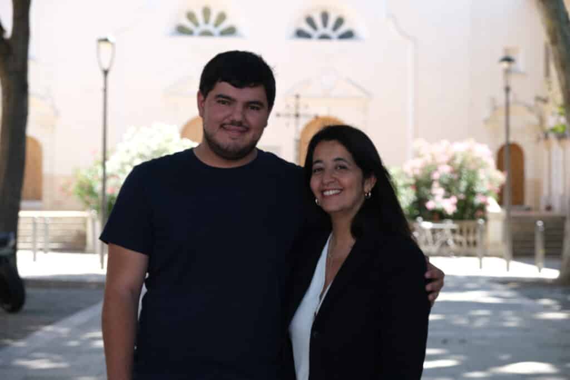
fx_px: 1314
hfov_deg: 24.5
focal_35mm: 83
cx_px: 285
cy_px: 190
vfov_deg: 16.5
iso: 160
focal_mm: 55
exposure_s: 1/105
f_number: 5
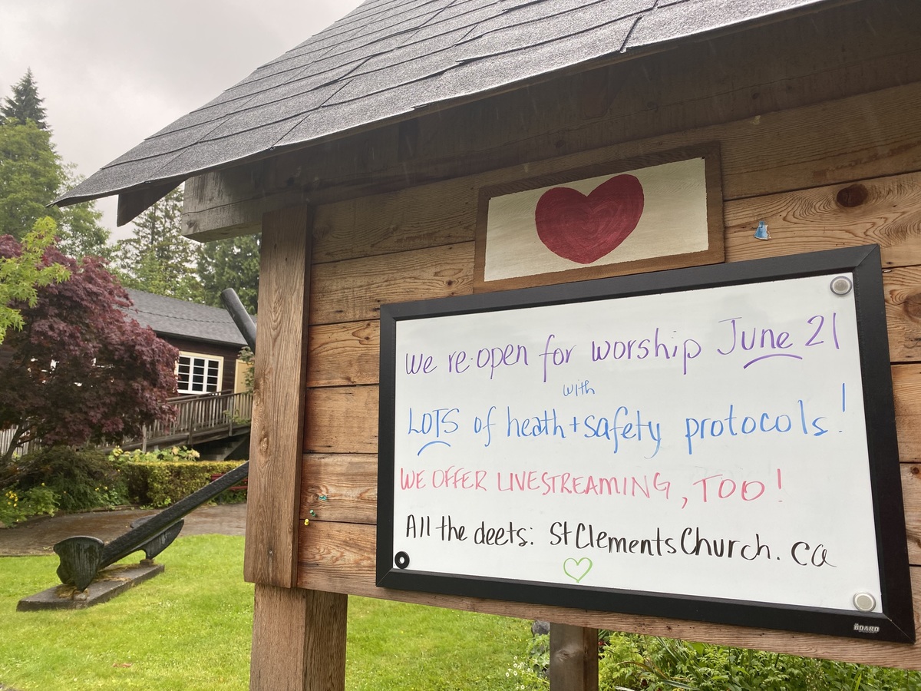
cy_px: 346
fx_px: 692
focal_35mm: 26
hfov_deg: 67.3
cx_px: 460
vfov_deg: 53.1
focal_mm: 4.25
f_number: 1.8
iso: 32
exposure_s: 1/135
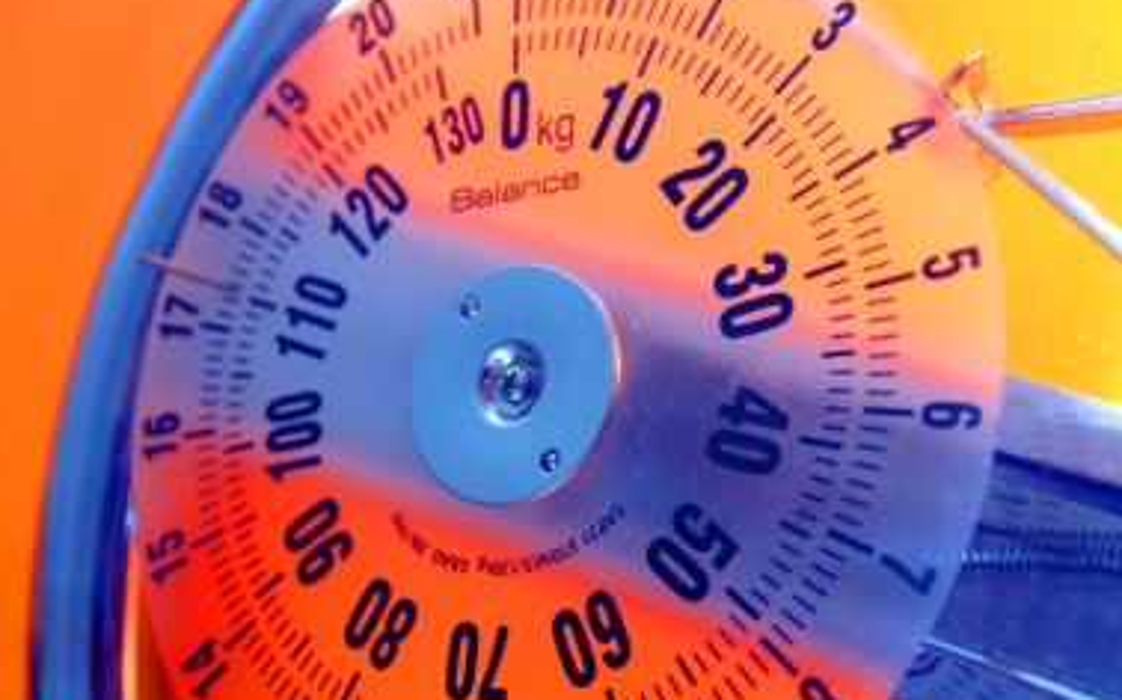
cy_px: 320
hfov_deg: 28.8
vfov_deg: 18.2
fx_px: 2187
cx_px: 568
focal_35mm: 72
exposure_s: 1/60
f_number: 5
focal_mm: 45
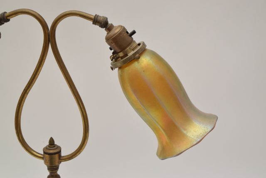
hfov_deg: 24.6
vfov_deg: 16.6
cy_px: 89
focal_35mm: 82
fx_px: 610
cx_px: 133
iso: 800
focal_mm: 55
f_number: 5.6
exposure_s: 1/125
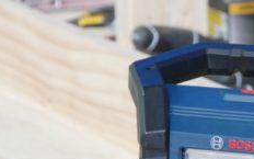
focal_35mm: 373
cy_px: 205
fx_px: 2582
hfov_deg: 5.6
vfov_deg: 3.5
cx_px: 252
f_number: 5.3
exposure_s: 1/60
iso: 3200
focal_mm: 65
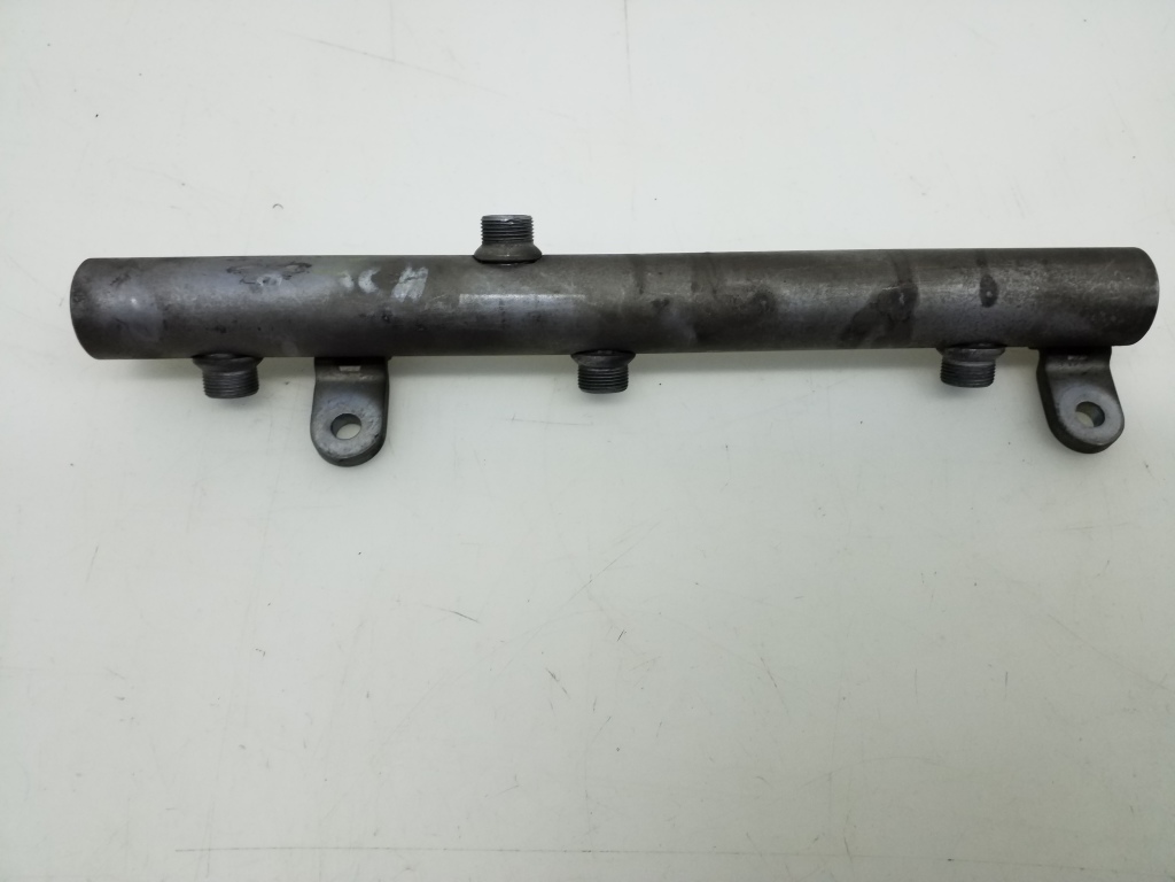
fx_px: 916
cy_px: 441
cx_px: 588
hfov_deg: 65.3
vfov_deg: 51.4
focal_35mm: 27
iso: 100
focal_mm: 3.6
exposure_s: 1/50
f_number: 1.9
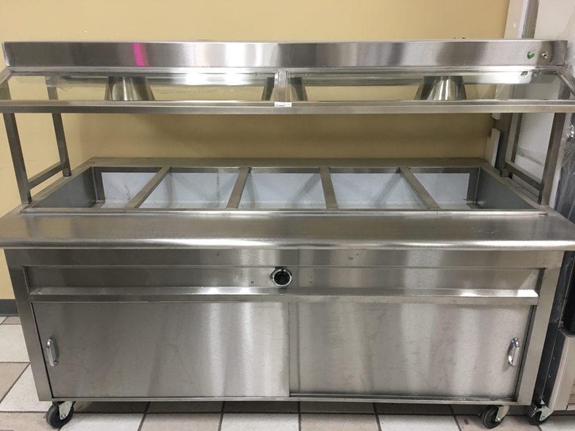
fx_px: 482
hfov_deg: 61.7
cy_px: 216
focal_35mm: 29
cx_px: 288
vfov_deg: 48.2
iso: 64
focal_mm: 4.15
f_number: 2.2
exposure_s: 1/15
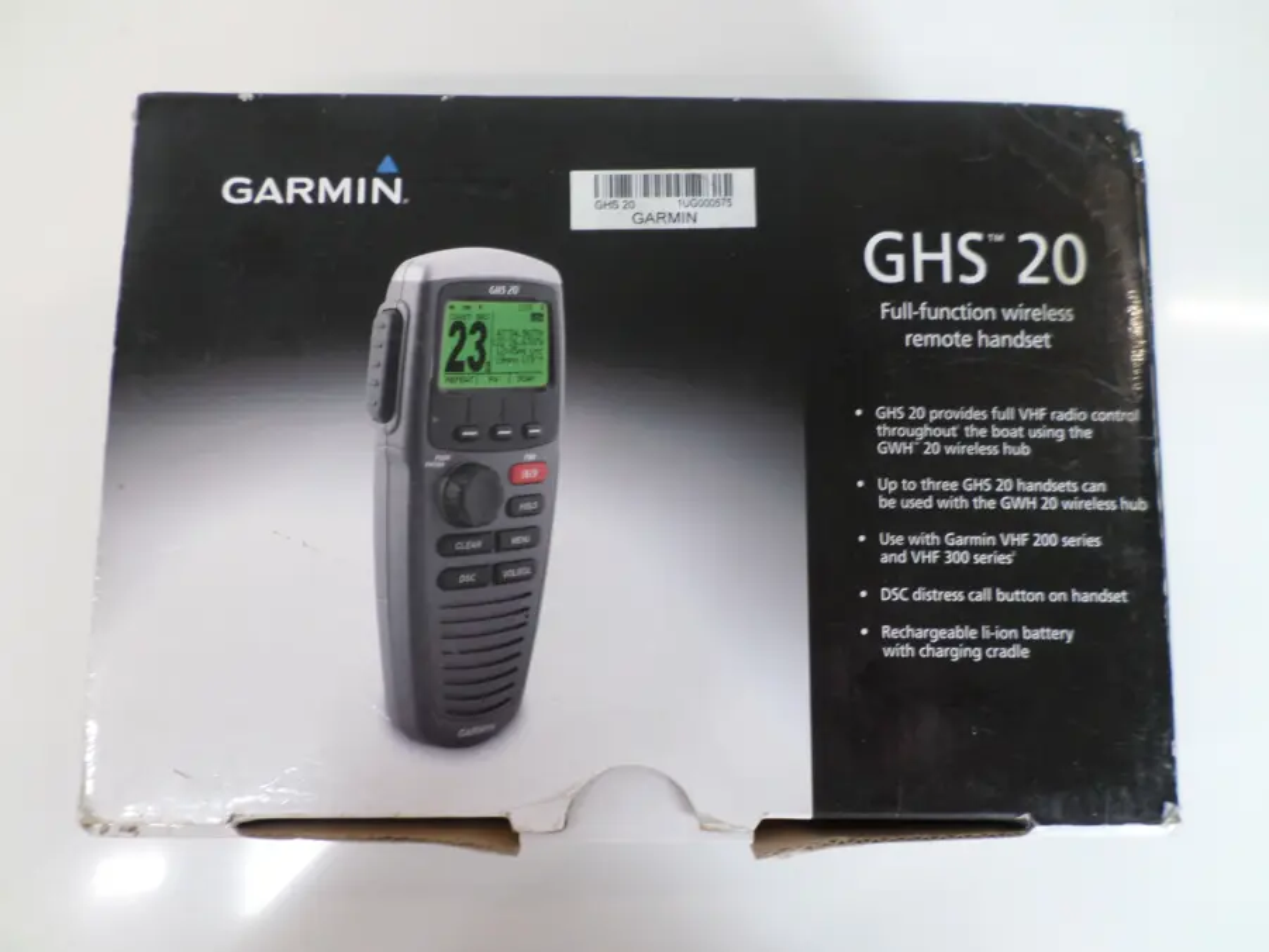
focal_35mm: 25
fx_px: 917
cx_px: 634
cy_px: 476
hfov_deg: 69.4
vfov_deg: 54.9
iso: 100
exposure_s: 1/30
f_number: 2.5
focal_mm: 4.5
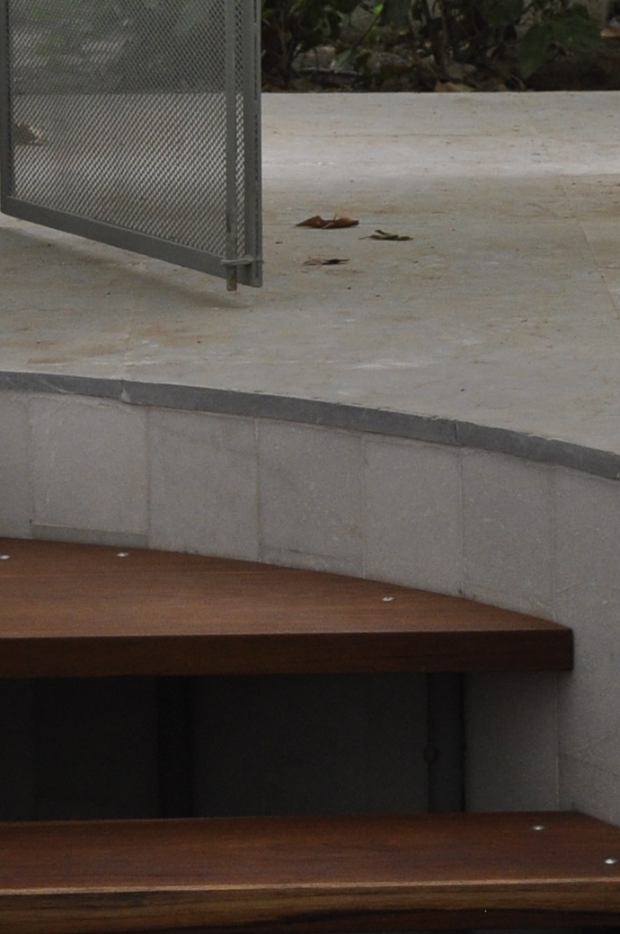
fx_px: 5132
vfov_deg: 10.3
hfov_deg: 6.9
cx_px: 574
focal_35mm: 198
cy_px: -118
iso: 400
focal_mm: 32
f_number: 5.6
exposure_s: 1/80
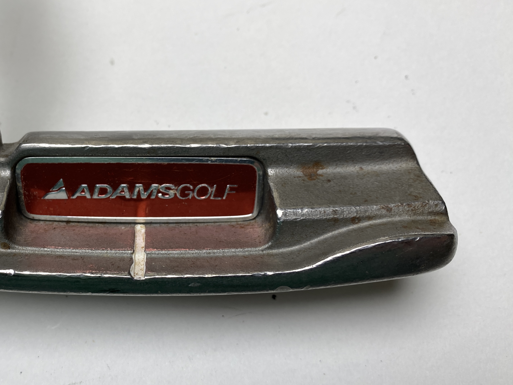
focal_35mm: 37
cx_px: 152
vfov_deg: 38.7
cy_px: 195
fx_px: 548
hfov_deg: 48.9
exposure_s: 1/274
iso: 32
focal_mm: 4.25
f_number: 1.8
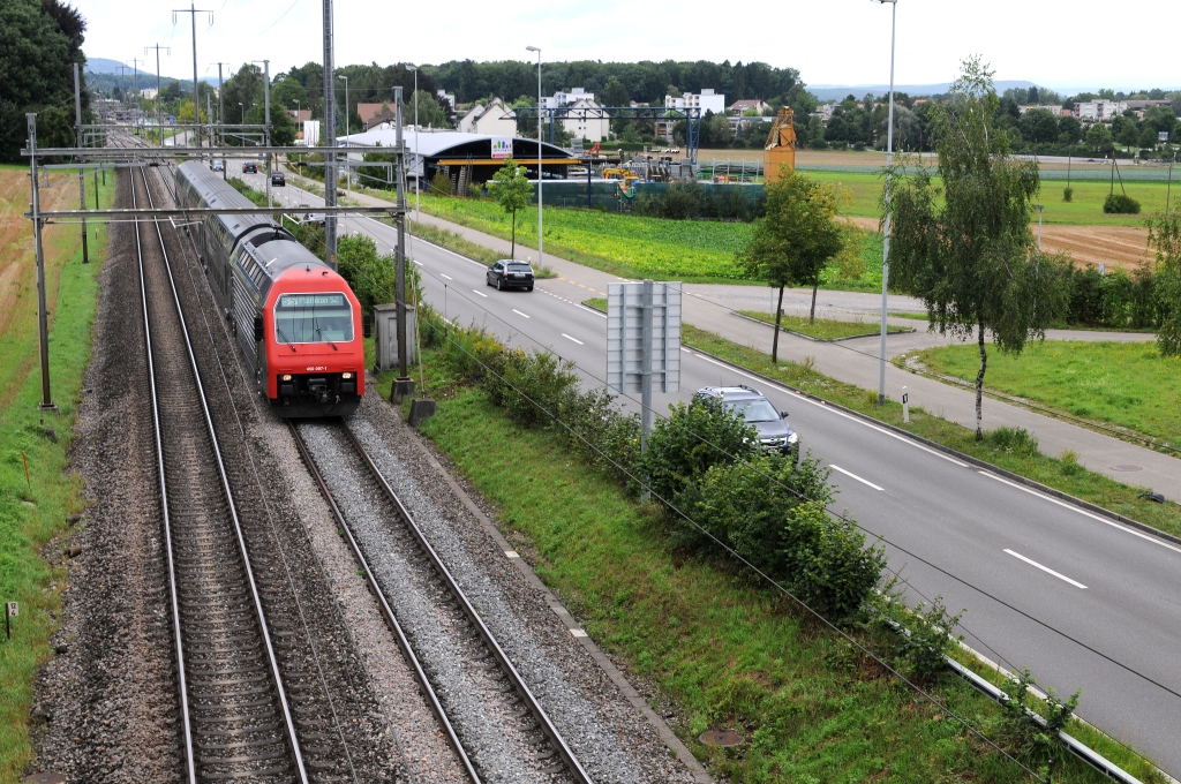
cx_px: 590
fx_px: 1720
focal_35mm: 52
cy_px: 392
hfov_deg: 37.9
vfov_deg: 25.7
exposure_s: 1/200
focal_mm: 35
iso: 200
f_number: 7.1
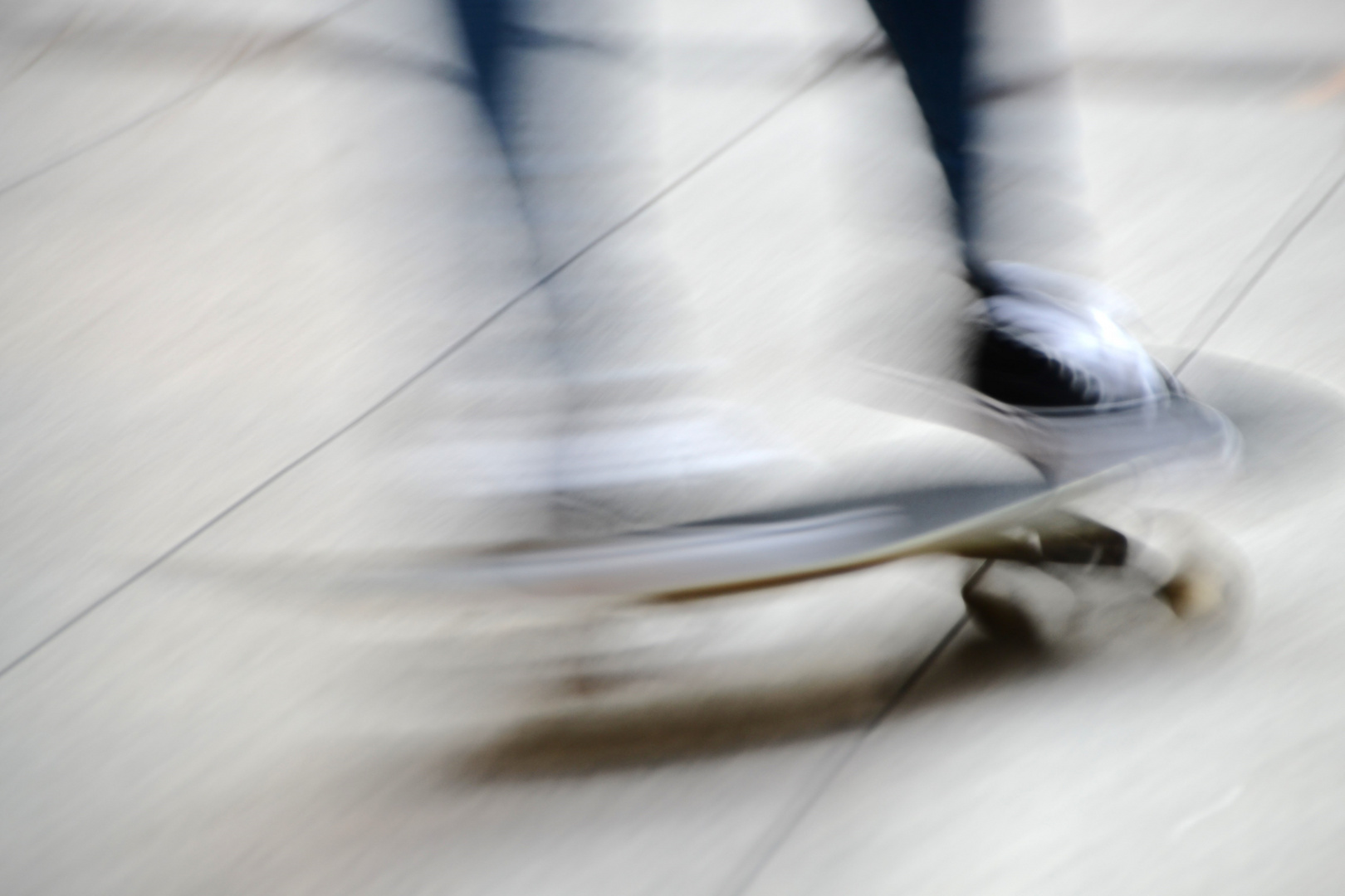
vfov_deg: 5.9
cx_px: 672
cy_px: 448
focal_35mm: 232
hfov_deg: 8.9
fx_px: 8686
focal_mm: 155
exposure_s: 1/8
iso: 100
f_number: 5.6
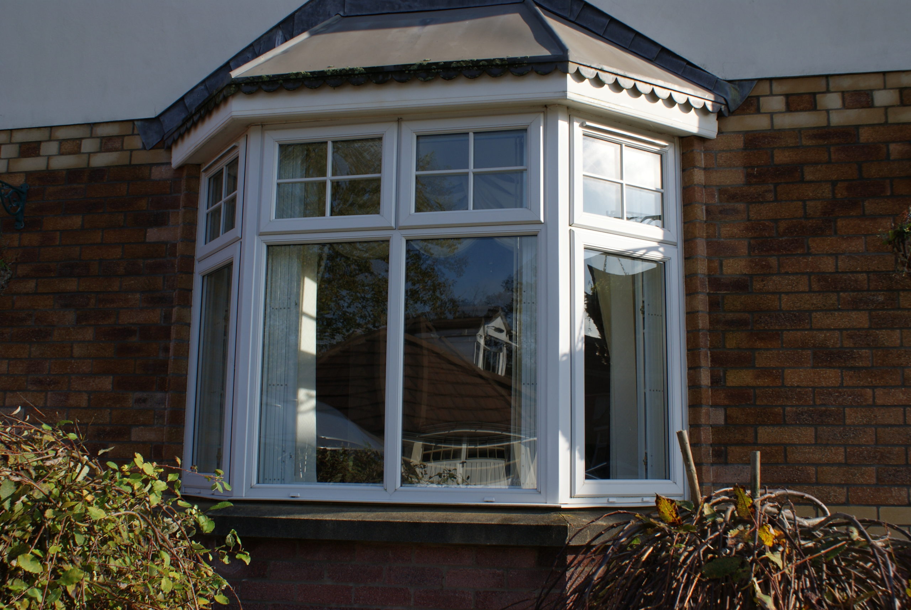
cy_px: 305
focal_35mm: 39
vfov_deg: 34.3
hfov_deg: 49.5
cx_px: 456
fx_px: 988
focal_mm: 26
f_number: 9
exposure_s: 1/200
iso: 100
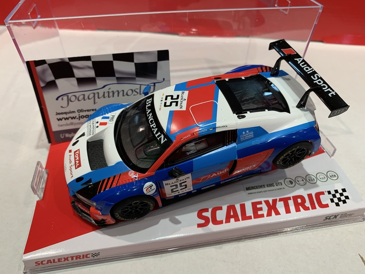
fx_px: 274
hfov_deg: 67.3
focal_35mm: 26
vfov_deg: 53.1
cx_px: 182
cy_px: 137
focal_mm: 4.25
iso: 64
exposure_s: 1/50
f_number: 1.8
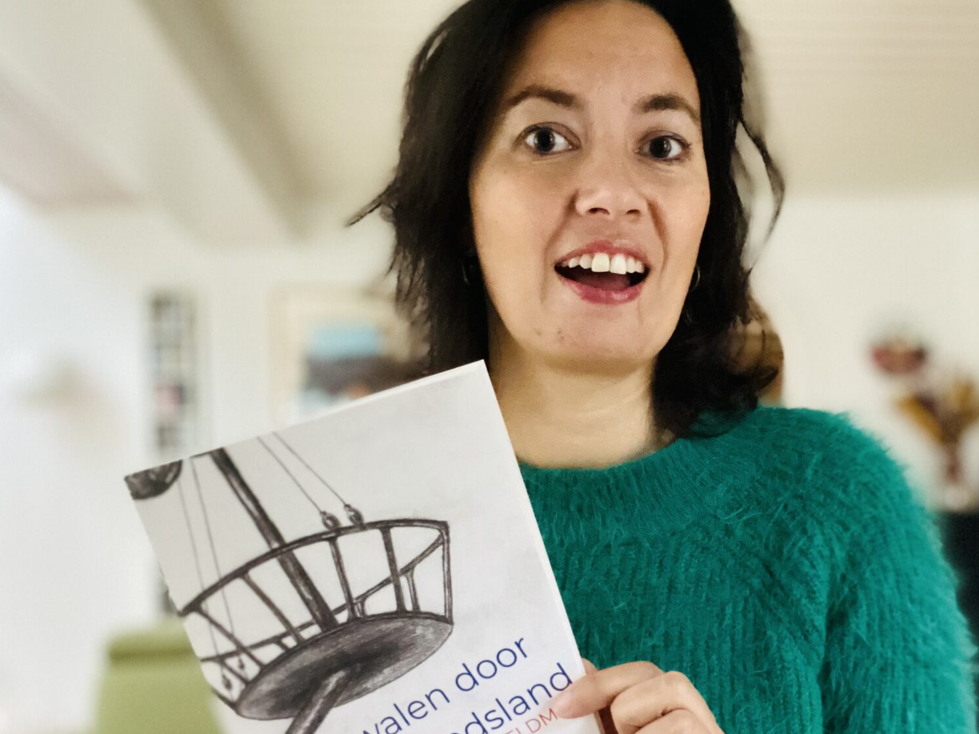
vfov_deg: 34.9
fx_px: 1159
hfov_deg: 45.5
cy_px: 477
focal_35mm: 41
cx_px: 597
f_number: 2.2
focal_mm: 2.71
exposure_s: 1/15
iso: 1250
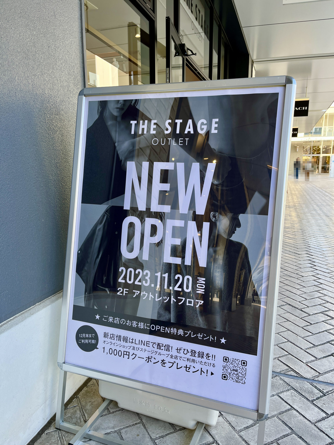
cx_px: 167
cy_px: 222
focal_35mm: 26
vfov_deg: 67.3
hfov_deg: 53.1
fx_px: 334
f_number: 1.6
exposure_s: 1/212
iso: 40
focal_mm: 5.1
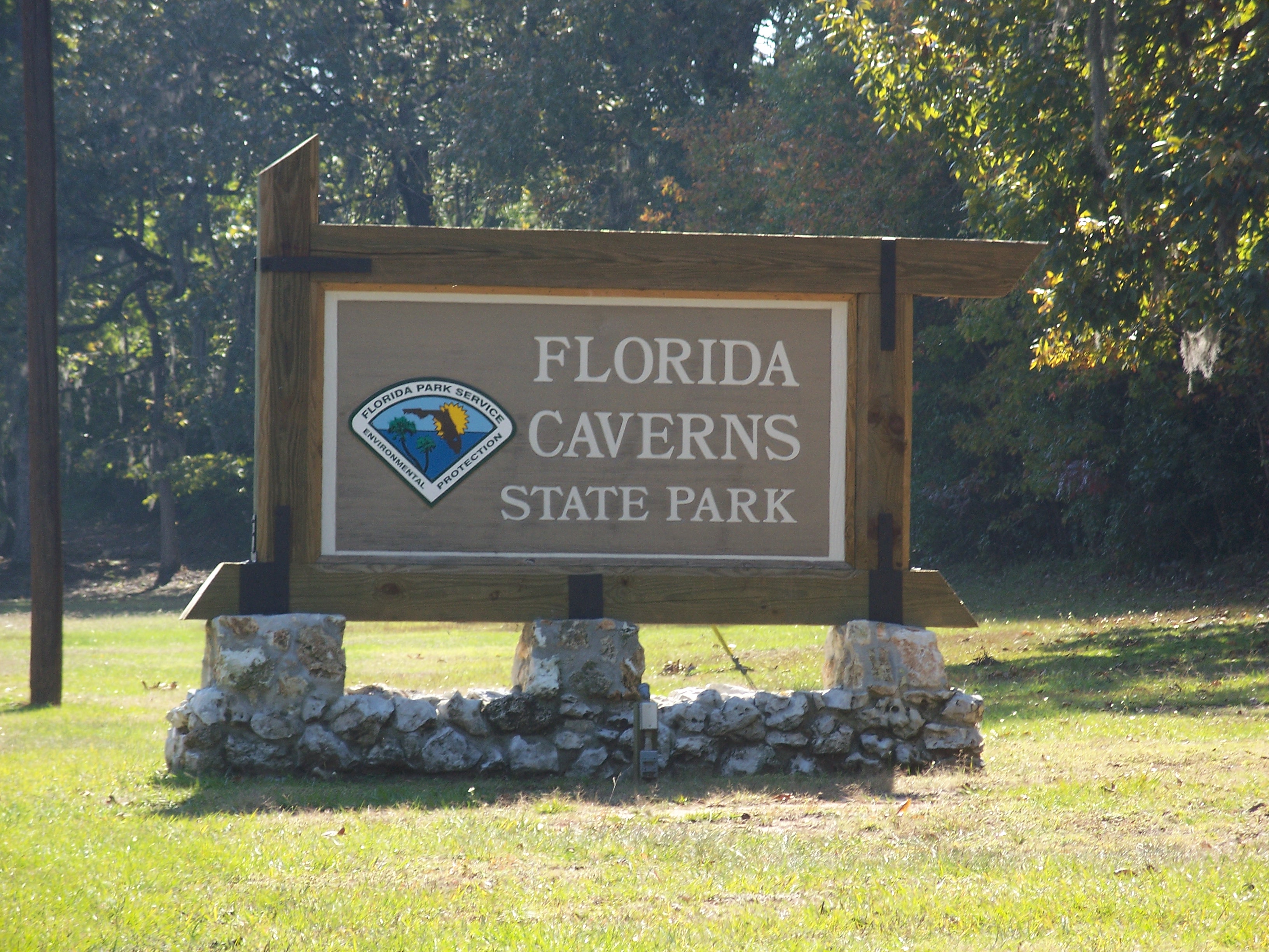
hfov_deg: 10.7
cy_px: 476
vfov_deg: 8.0
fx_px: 6782
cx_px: 634
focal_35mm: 185
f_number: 4.4
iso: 100
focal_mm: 38.8
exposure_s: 1/200
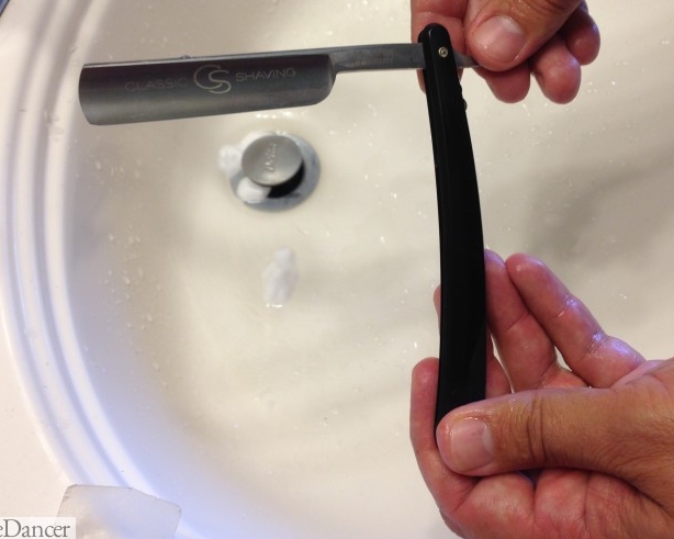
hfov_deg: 43.8
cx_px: 362
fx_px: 838
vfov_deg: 35.5
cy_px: 213
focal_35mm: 42
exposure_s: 1/24
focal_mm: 4.13
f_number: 2.4
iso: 50
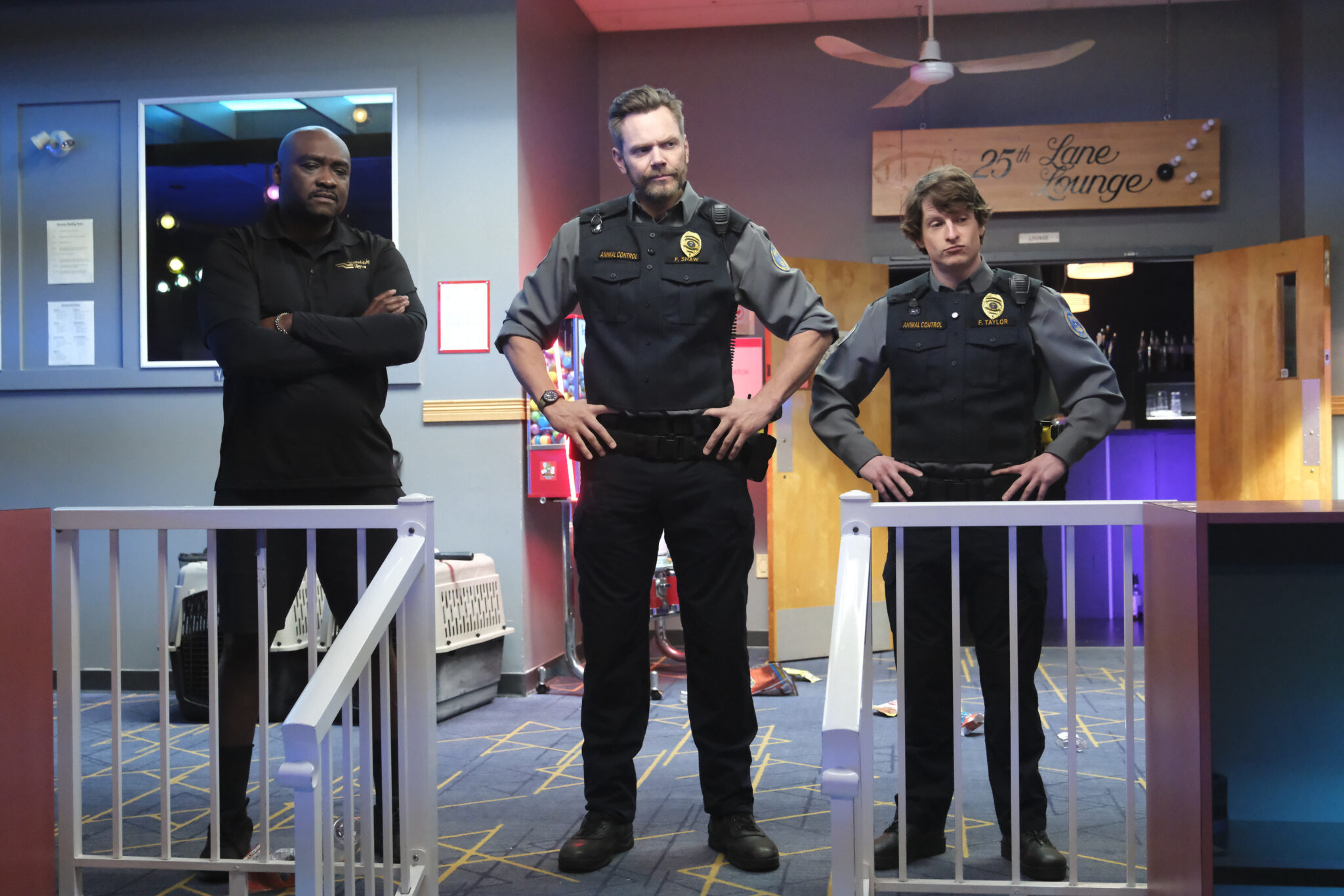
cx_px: 672
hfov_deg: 46.4
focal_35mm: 42
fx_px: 1568
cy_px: 448
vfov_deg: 31.9
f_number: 3.2
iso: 10000
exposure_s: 1/250
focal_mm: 28.3
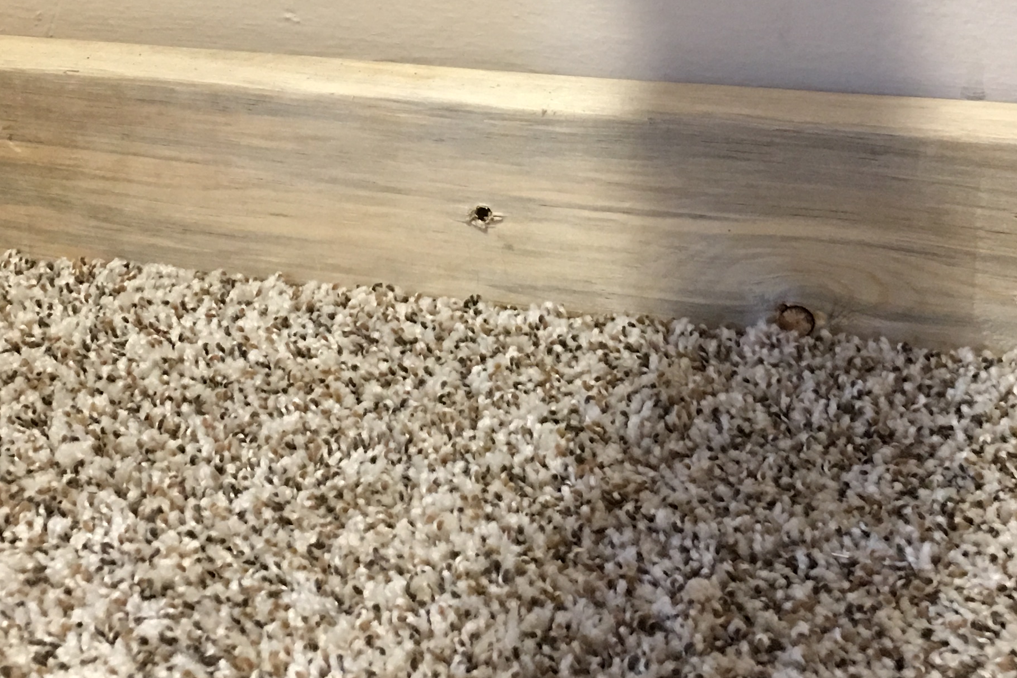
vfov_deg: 19.9
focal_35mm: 67
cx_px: 519
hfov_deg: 30.1
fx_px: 1893
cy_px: 65
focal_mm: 4.15
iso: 100
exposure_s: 1/8
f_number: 2.2
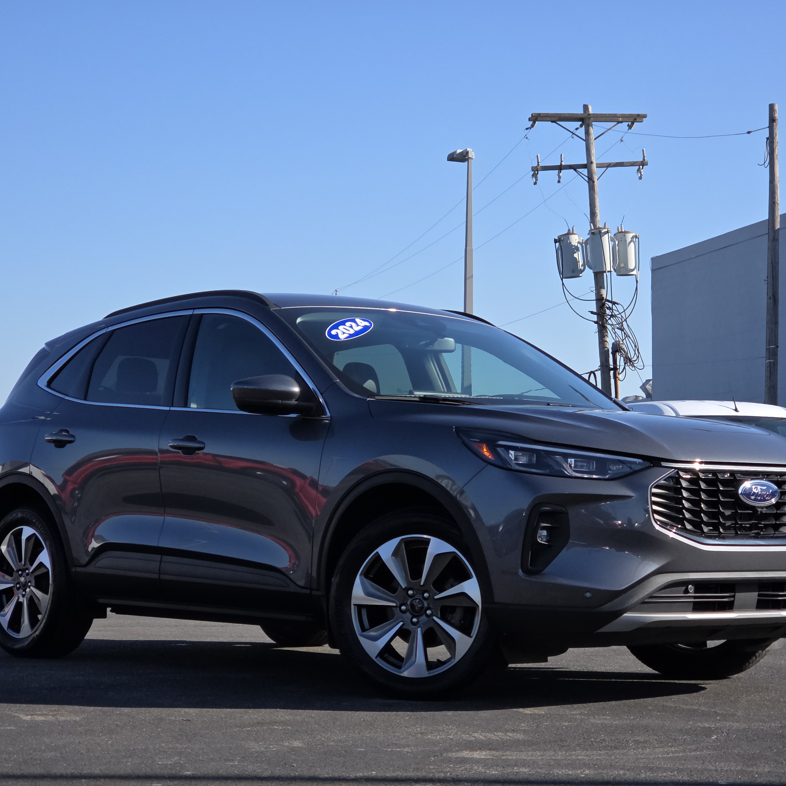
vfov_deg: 21.1
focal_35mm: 82
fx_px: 2107
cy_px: 390
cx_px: 414
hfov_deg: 21.1
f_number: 2.4
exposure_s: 1/904
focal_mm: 7
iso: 25
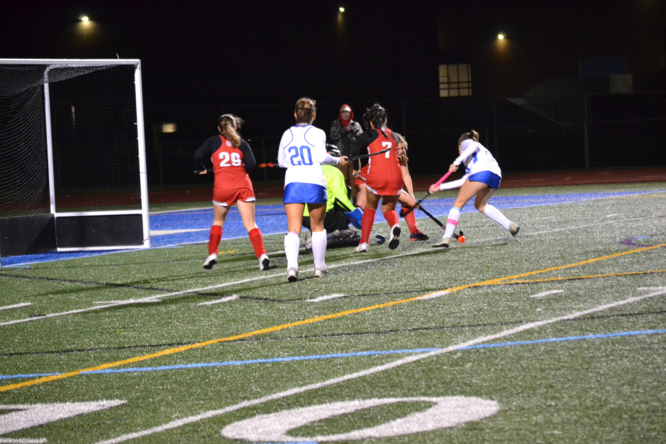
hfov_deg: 13.4
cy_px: 222
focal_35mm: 153
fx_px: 2830
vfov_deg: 9.0
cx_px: 333
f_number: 4.5
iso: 3200
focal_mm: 102
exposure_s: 1/125
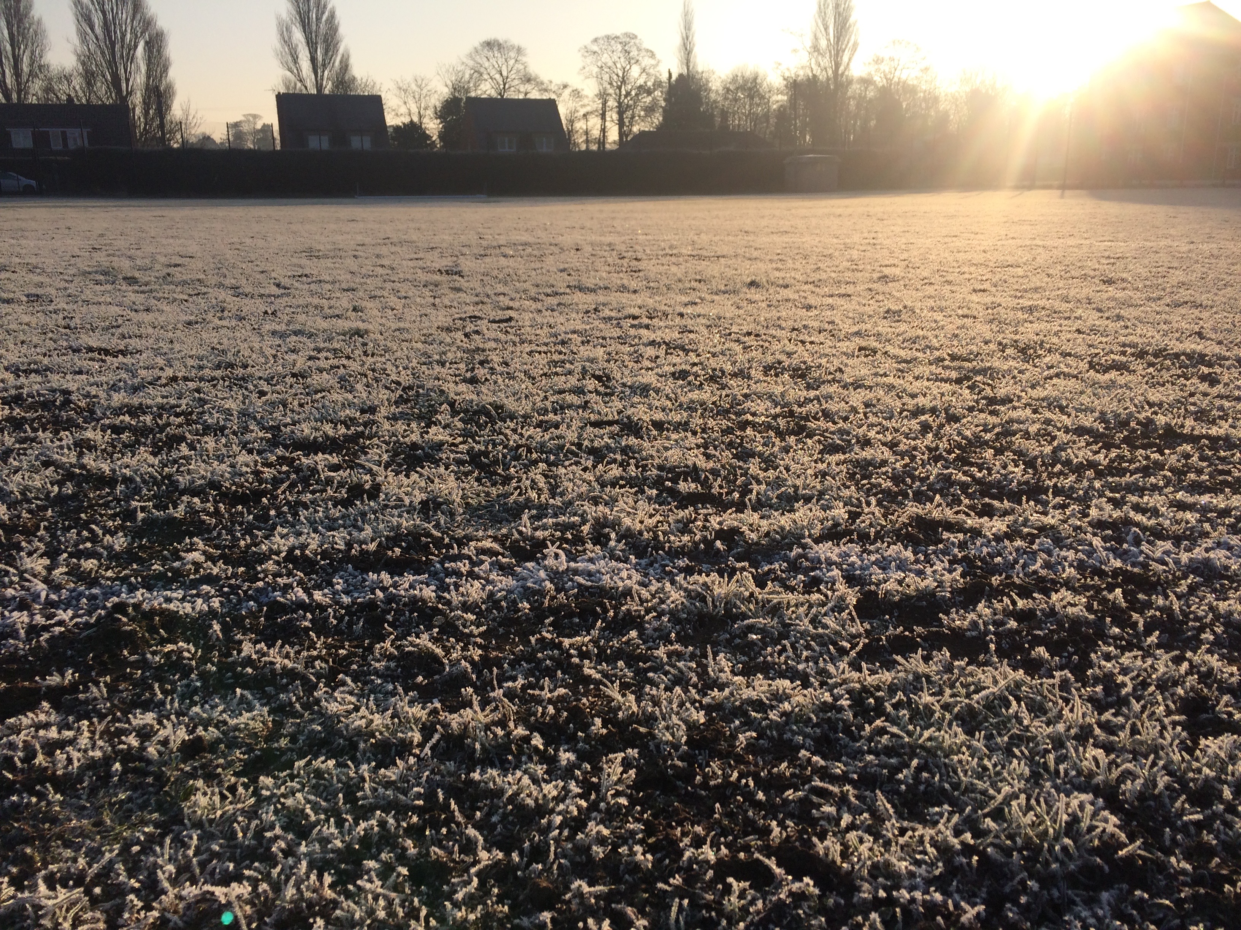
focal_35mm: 29
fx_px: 1040
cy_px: 465
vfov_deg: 48.2
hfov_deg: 61.7
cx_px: 620
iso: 32
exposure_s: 1/1866
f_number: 2.2
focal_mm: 4.15
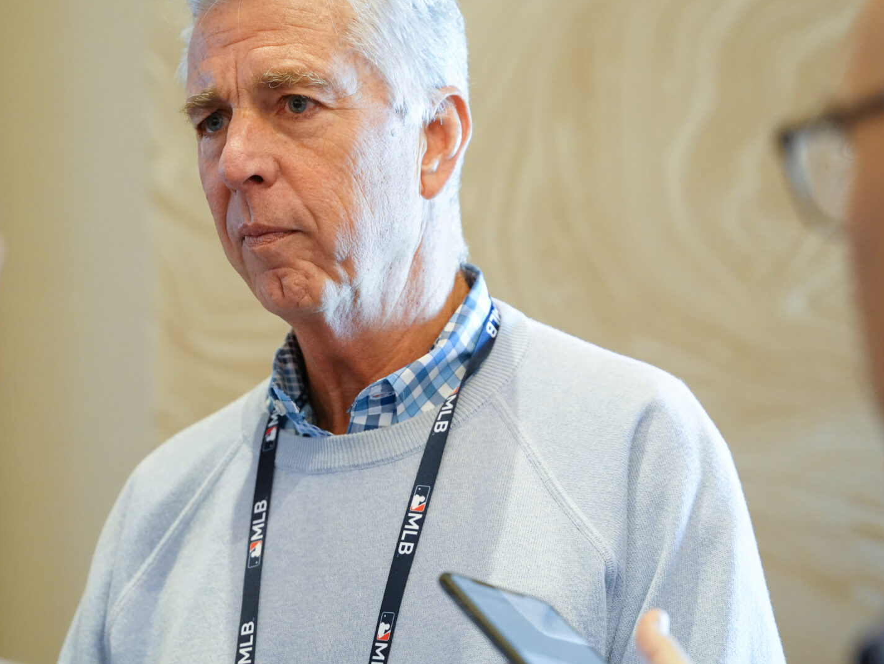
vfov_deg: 15.2
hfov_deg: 20.2
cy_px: 304
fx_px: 2477
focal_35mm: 97
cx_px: 353
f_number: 2.8
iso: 4000
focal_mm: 70
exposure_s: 1/250
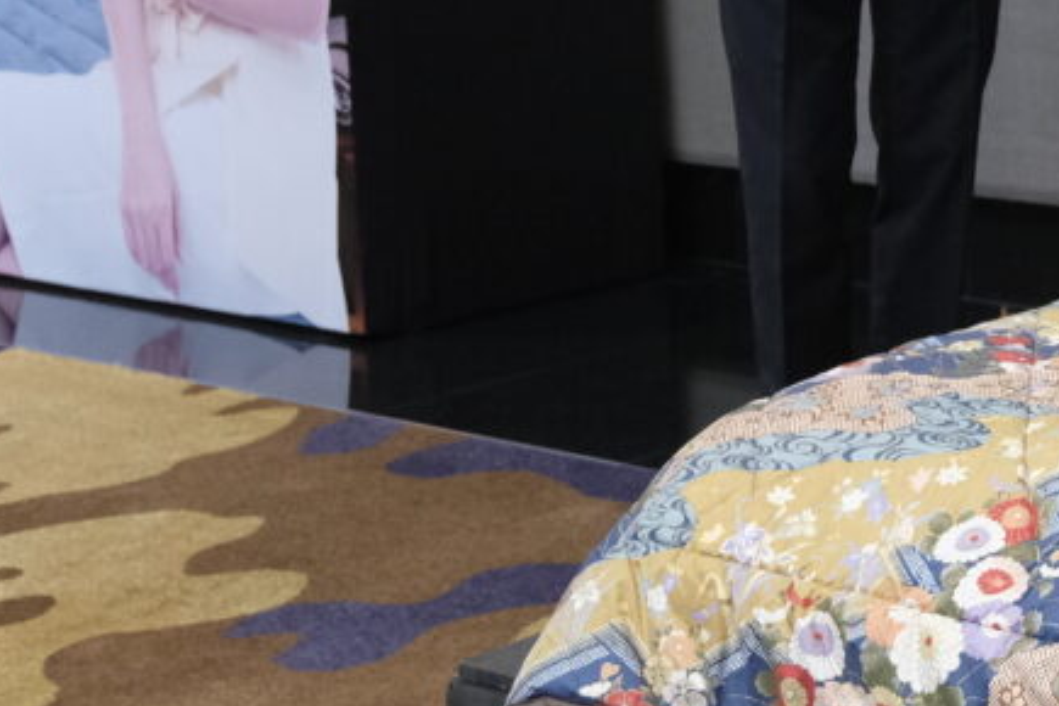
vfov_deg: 12.6
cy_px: -122
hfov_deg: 17.5
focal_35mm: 106
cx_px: 1543
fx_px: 3118
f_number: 2.8
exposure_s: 1/160
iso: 2000
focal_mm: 20
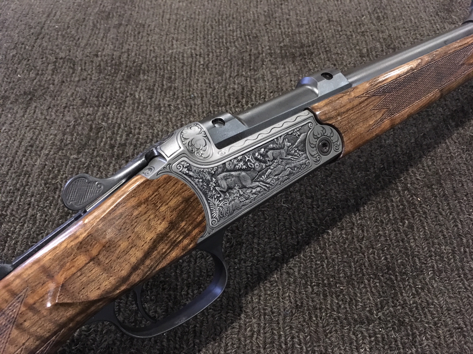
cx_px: 236
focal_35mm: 29
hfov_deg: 61.7
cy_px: 177
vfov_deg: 48.2
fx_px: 396
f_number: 2.2
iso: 500
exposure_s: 1/17
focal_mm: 4.15
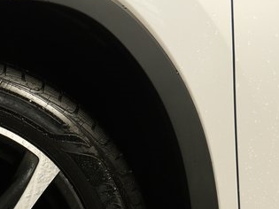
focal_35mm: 130
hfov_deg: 14.7
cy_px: 231
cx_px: -50
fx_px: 1047
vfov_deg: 11.2
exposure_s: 1/200
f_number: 5.6
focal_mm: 20
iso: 250
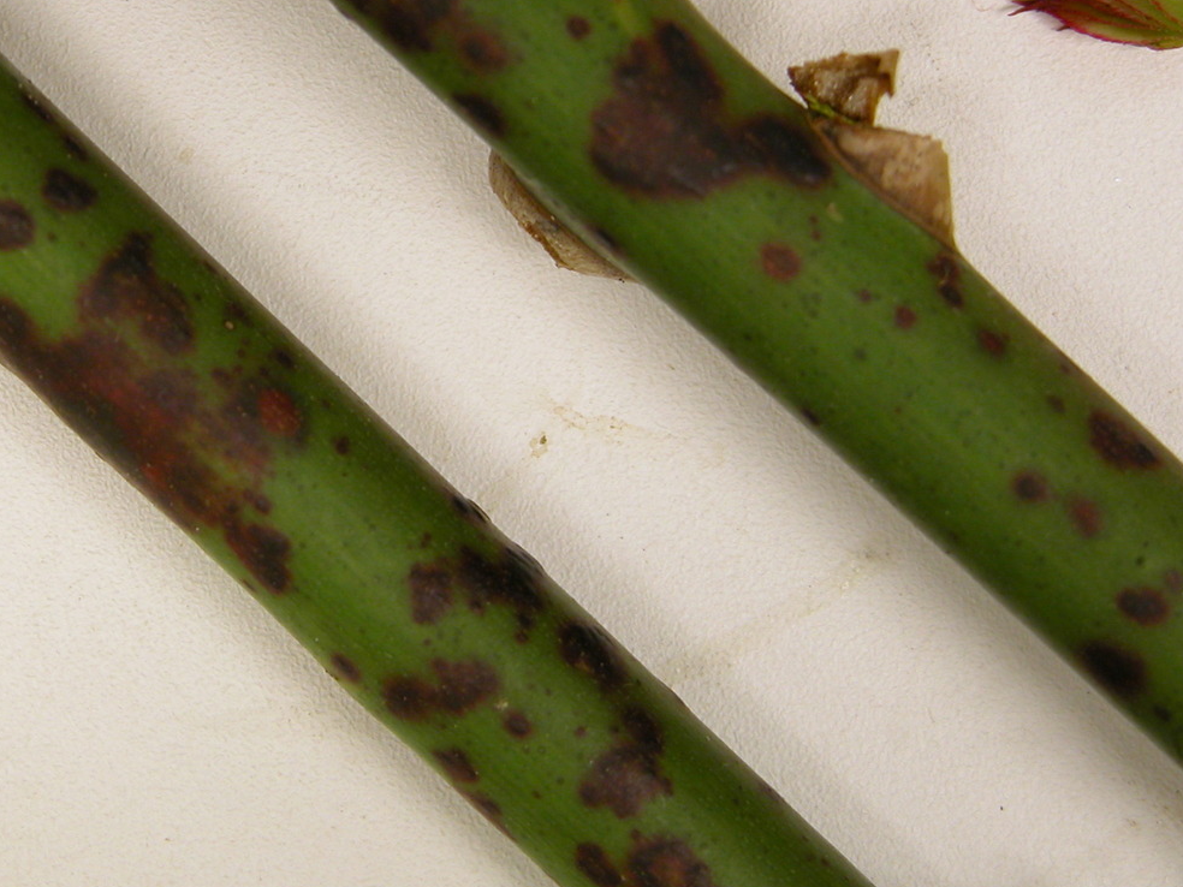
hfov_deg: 12.9
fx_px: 5229
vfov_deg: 9.7
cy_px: 319
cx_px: 262
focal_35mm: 153
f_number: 3.6
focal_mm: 25.4
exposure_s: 1/8.4
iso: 100
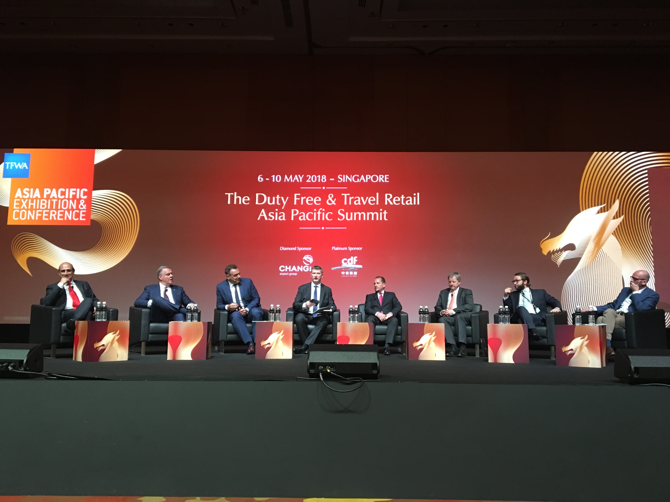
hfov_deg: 61.7
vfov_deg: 48.2
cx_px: 335
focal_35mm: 29
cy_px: 251
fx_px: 561
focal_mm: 4.15
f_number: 2.2
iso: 200
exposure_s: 1/33
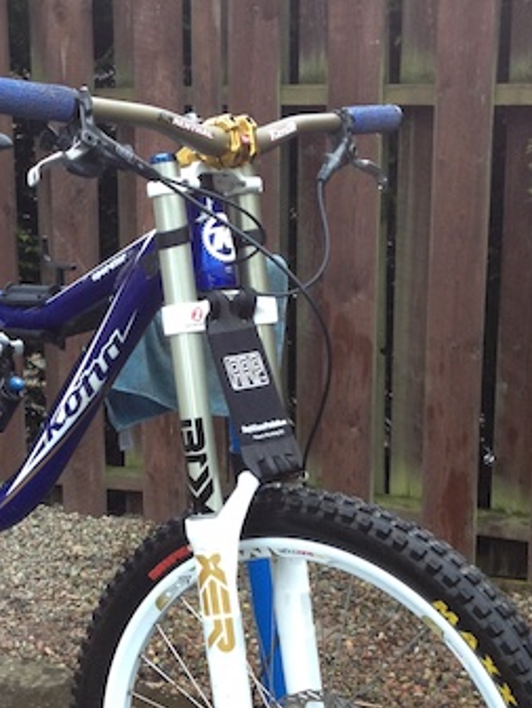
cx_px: 103
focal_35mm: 83
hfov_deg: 17.6
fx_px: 1700
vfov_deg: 23.4
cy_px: 500
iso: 64
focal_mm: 4.28
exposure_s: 1/24
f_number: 2.4
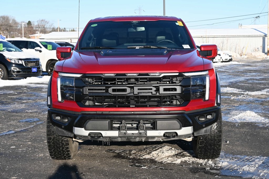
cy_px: 90
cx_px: 134
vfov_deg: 23.8
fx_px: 426
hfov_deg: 35.0
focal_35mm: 57
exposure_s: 1/320
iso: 100
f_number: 6.3
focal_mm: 38
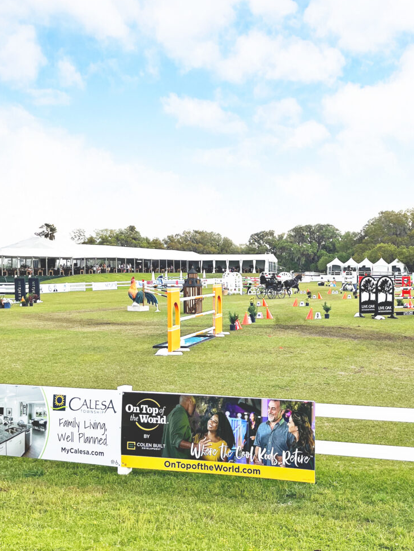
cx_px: 292
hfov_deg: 34.6
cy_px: 304
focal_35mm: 41
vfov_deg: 45.7
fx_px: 654
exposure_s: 1/1151
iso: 50
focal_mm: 5.1
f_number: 1.6
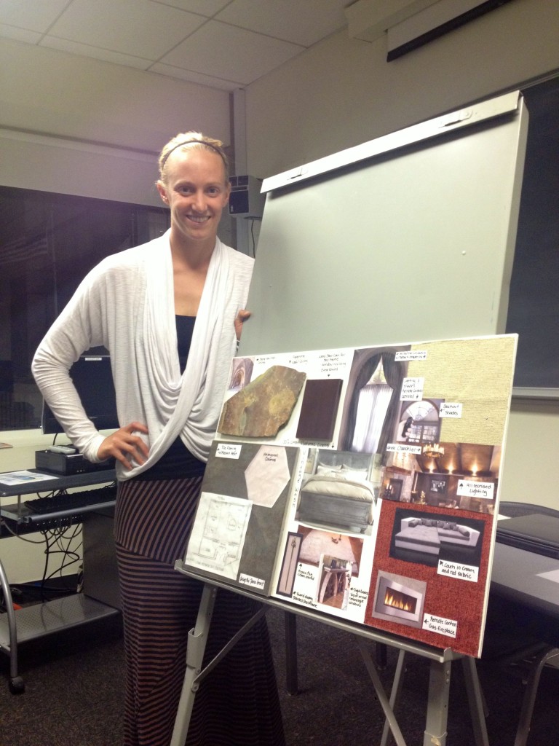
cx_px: 280
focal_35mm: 35
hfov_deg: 40.7
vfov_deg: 52.6
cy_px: 373
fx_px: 754
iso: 160
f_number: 2.4
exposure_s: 1/20
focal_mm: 4.28
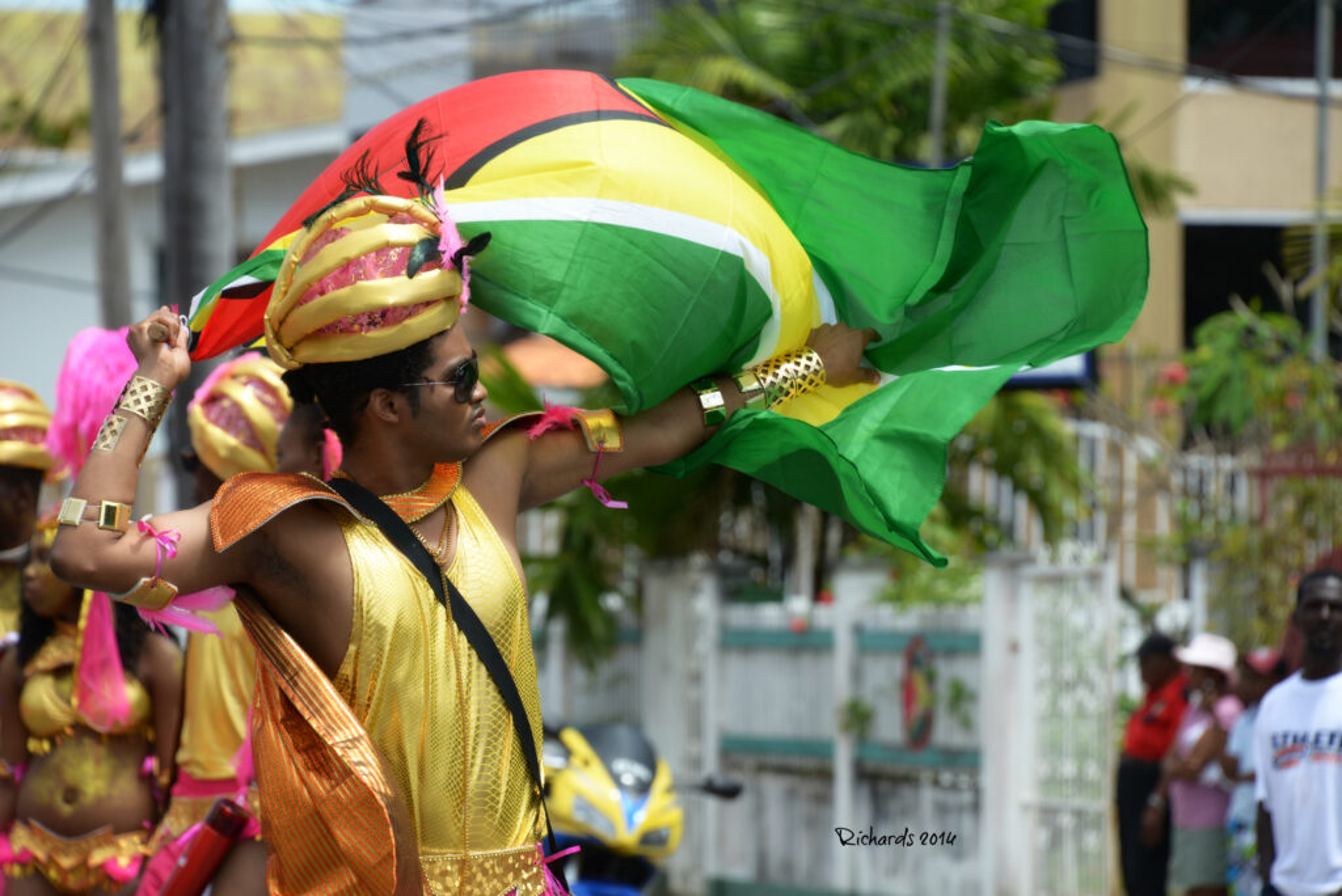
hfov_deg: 8.9
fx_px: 8578
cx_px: 671
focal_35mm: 230
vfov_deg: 6.0
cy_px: 448
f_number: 8
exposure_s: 1/400
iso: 200
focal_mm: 230
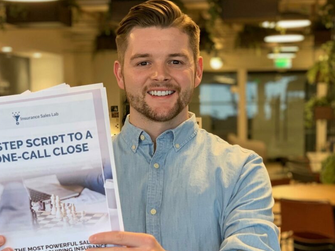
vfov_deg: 18.6
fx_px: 764
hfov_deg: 24.7
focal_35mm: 79
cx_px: 141
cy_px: 177
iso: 80
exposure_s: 1/60
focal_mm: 6
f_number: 2.4
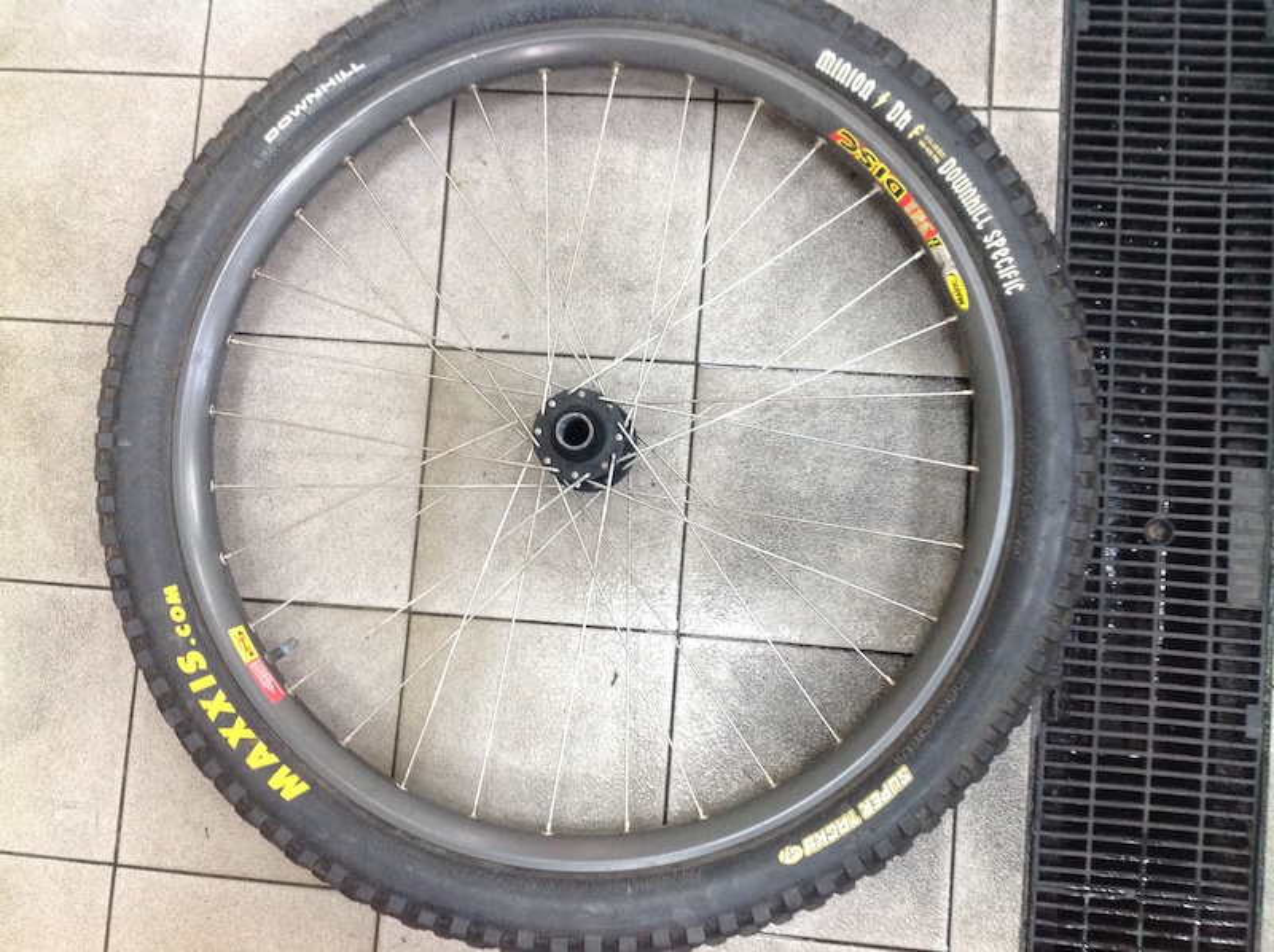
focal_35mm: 35
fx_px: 1287
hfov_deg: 52.7
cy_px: 476
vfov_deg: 40.6
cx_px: 637
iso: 250
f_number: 2.4
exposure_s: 1/15
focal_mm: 4.28
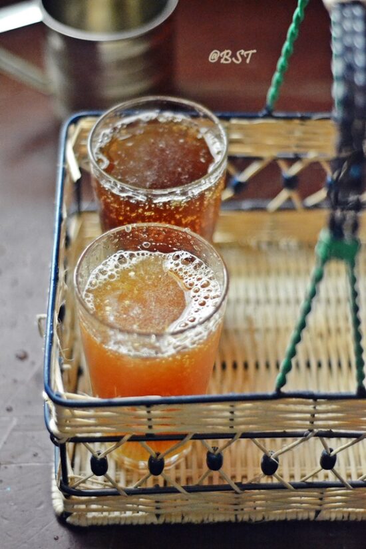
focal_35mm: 75
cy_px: 274
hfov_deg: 18.2
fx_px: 1144
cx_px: 183
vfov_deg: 27.0
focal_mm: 50
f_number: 1.8
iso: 3200
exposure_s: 1/50
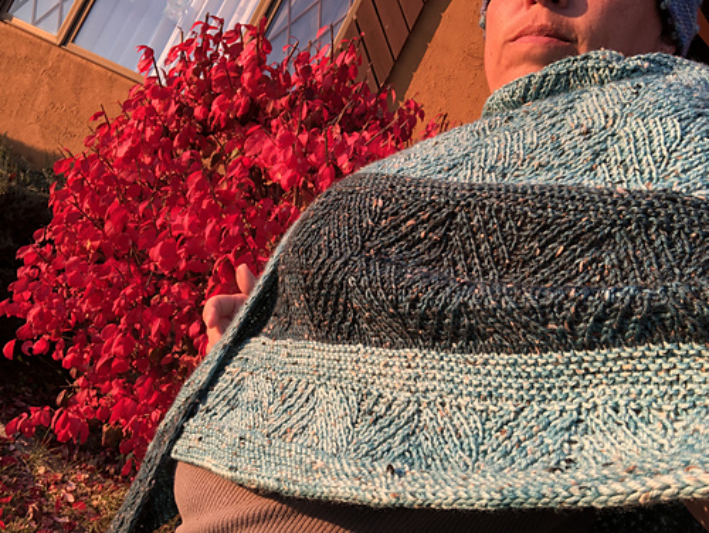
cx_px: 354
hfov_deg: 56.8
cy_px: 266
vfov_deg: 44.2
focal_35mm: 32
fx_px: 656
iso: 40
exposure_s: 1/120
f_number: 2.2
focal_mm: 2.87
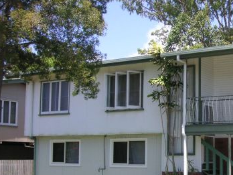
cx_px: 190
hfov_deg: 27.9
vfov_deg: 21.6
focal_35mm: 68
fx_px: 458
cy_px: 96
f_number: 2.8
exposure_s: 1/750
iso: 50
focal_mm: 6.1
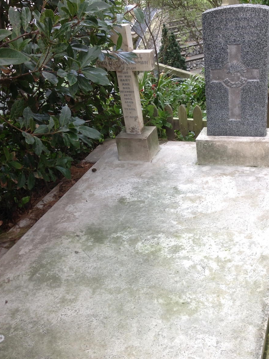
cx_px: 168
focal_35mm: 42
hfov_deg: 34.2
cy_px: 220
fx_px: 435
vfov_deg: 44.5
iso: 50
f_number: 2.4
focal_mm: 4.12
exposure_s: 1/24
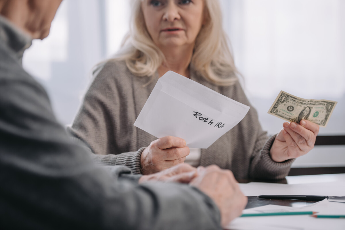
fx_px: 939
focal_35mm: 98
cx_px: 172
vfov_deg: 14.0
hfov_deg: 20.8
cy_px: 115
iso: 200
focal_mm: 98
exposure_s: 1/200
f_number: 3.2
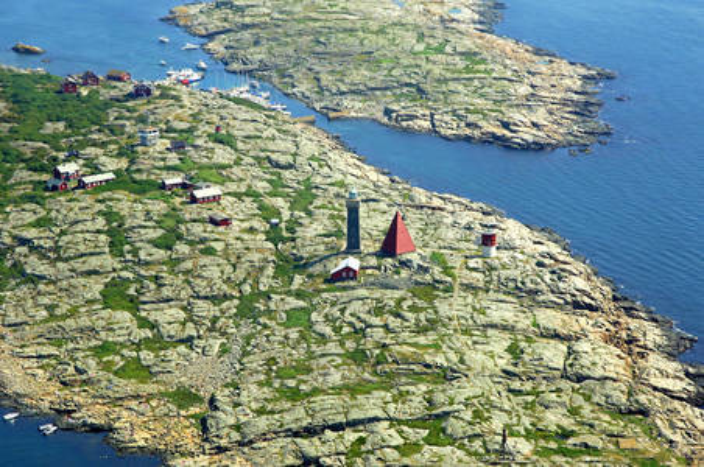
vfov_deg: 10.7
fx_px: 2490
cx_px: 352
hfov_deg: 16.1
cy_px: 234
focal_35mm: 128
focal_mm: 85
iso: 400
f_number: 8.5
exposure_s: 1/1000
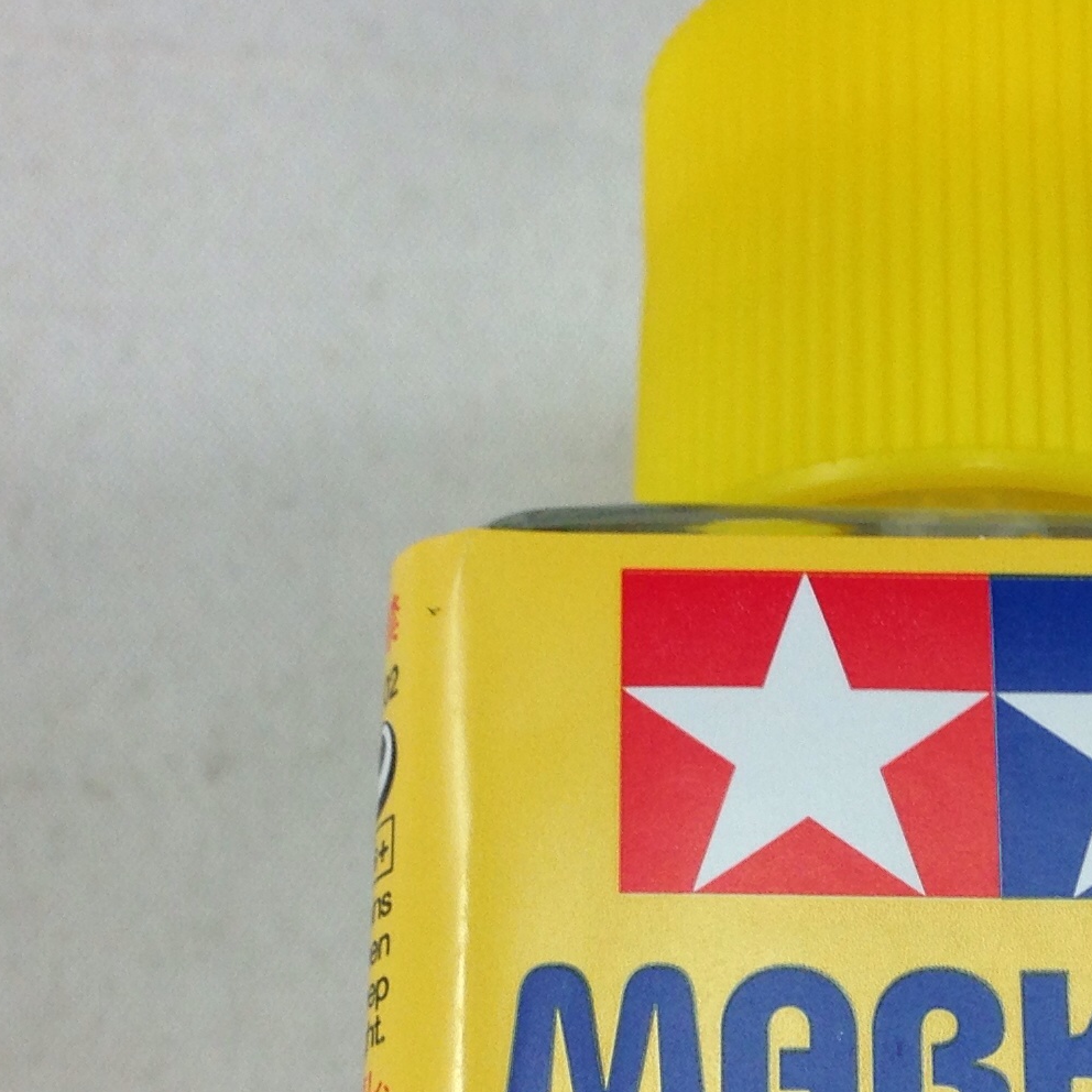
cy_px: 870
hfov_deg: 17.9
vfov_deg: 18.0
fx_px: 3426
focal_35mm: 96
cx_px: 905
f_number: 2.4
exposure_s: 1/60
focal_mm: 4.12
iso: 50
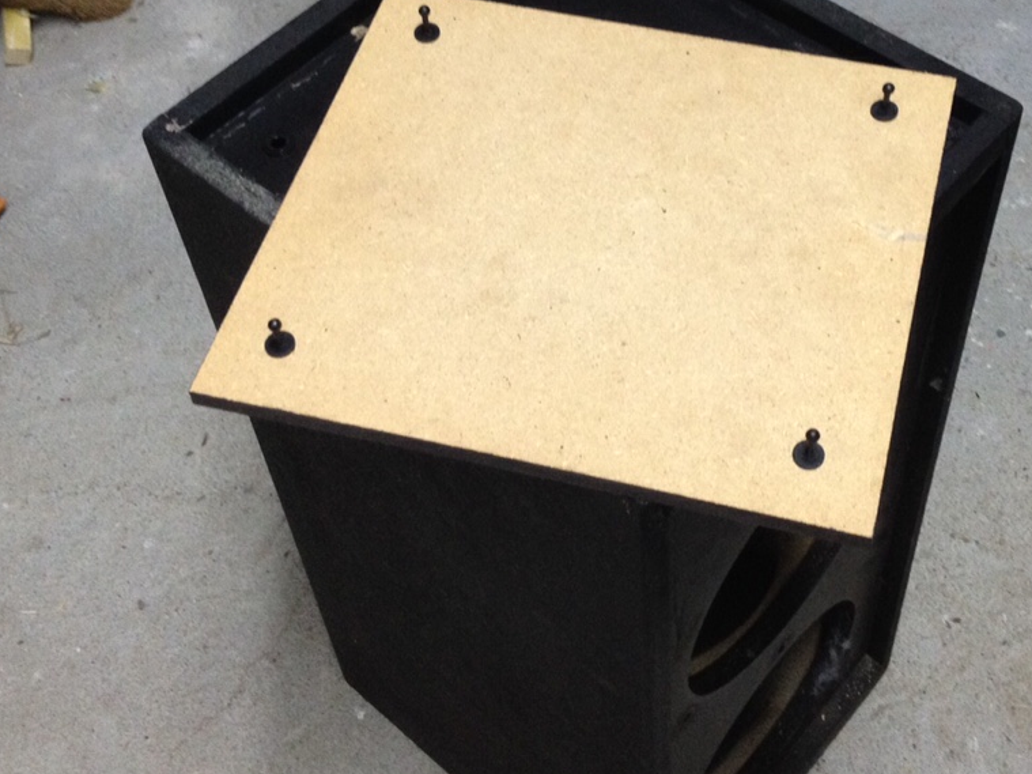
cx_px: 617
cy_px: 223
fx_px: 1759
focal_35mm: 59
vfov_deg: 24.6
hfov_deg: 32.6
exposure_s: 1/20
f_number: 2.4
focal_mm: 4.28
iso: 160
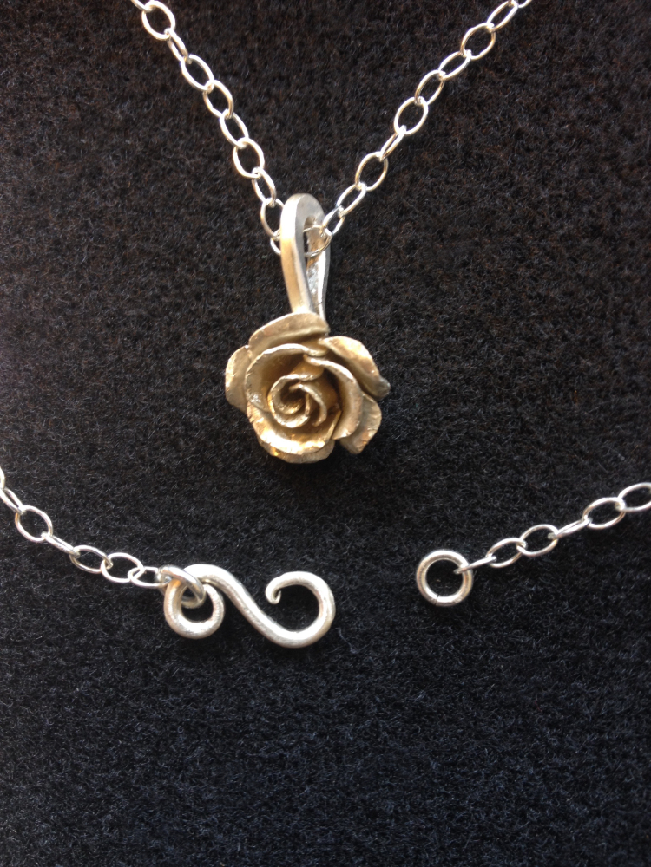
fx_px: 878
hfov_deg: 40.7
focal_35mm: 35
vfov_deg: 52.6
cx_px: 326
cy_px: 434
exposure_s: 1/30
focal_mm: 4.3
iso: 50
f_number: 2.4
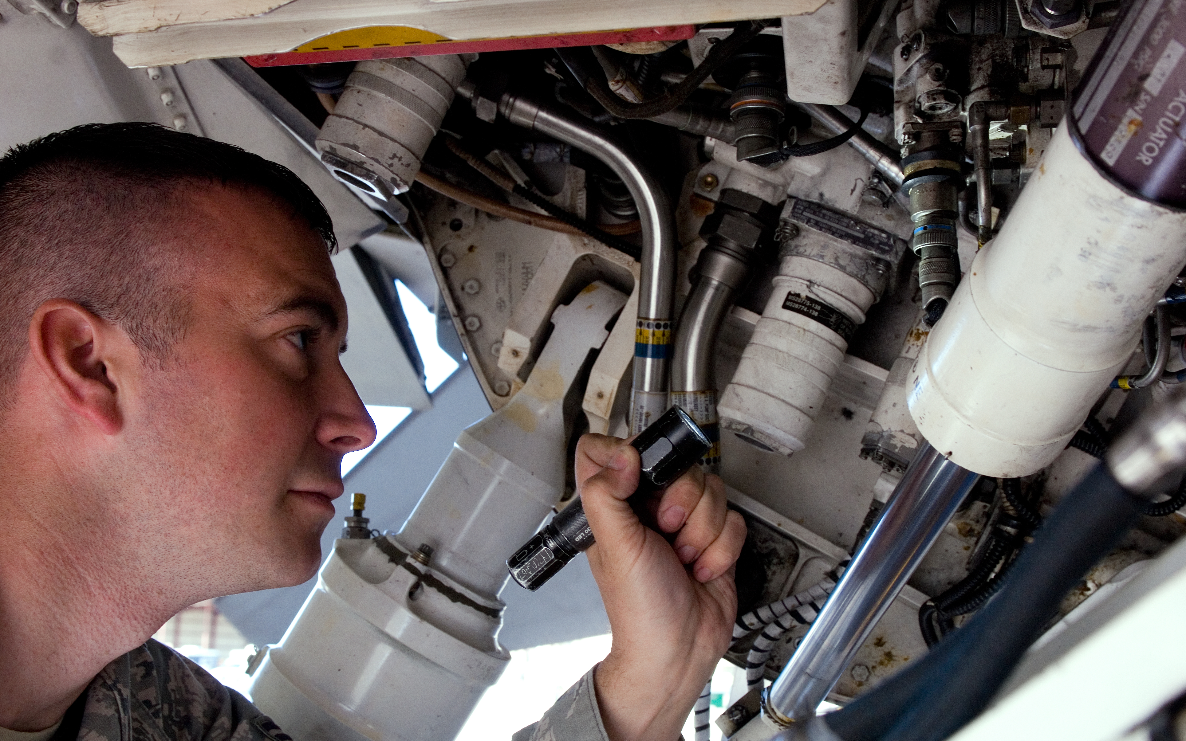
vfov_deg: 29.9
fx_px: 1390
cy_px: 383
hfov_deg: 46.2
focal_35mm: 43
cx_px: 591
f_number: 6.3
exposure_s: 1/80
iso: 400
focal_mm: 28
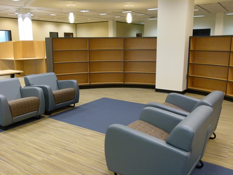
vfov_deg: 44.2
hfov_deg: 56.8
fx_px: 215
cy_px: 88
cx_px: 116
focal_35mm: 32
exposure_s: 1/60
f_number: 3
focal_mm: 5.7
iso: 320
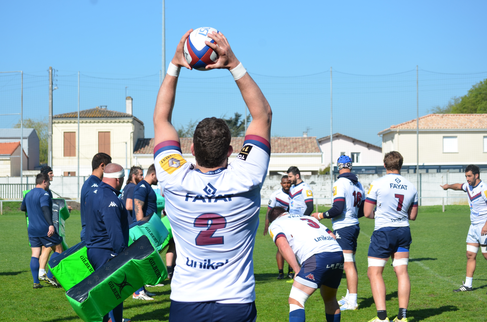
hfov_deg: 22.7
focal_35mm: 90
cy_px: 161
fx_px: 1215
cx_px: 244
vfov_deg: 15.1
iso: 100
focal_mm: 60
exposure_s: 1/320
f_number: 9
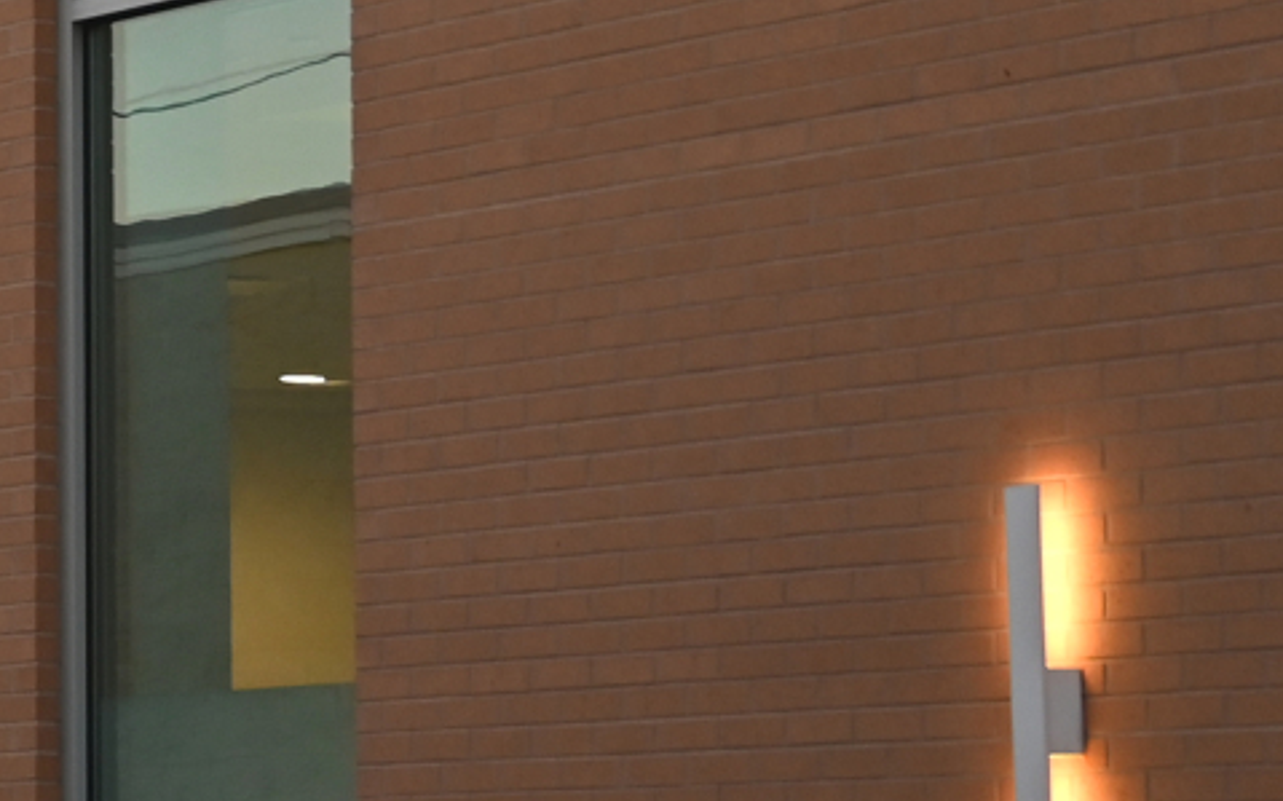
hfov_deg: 9.6
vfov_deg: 6.7
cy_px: 288
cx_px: -1653
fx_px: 6851
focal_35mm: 196
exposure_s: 1/200
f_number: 4
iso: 400
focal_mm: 36
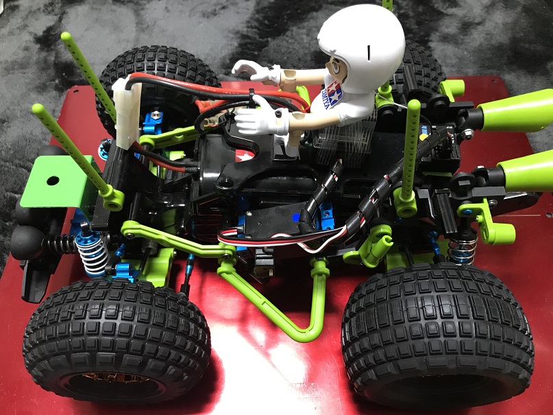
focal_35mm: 28
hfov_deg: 63.5
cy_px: 208
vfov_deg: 49.7
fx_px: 447
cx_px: 276
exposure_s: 1/11
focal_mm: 3.99
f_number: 1.8
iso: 100
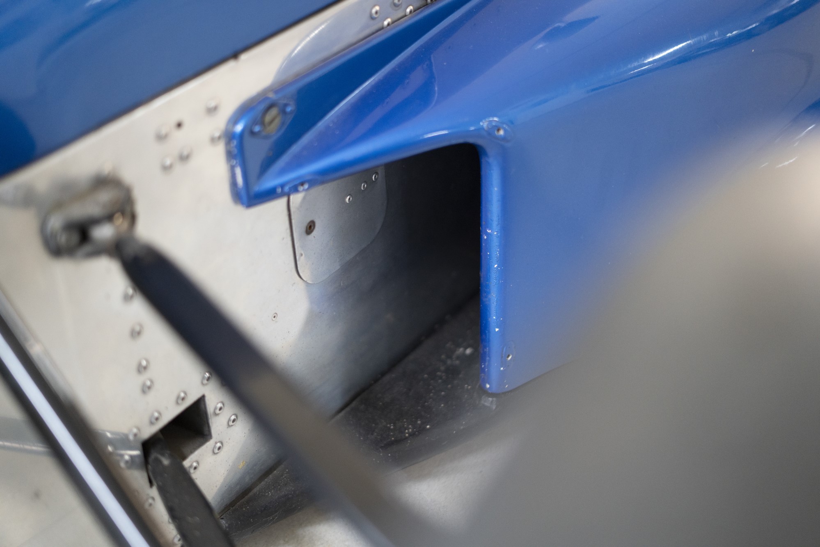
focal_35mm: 50
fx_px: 1139
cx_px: 410
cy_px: 274
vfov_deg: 27.0
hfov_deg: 39.6
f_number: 1.8
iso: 1600
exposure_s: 1/125
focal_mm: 50
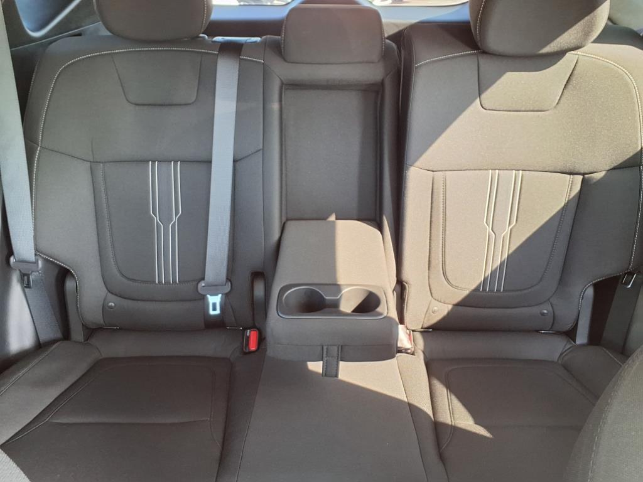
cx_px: 322
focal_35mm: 27
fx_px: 502
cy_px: 241
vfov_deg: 51.4
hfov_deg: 65.3
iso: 320
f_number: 1.9
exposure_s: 1/20
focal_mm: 3.58
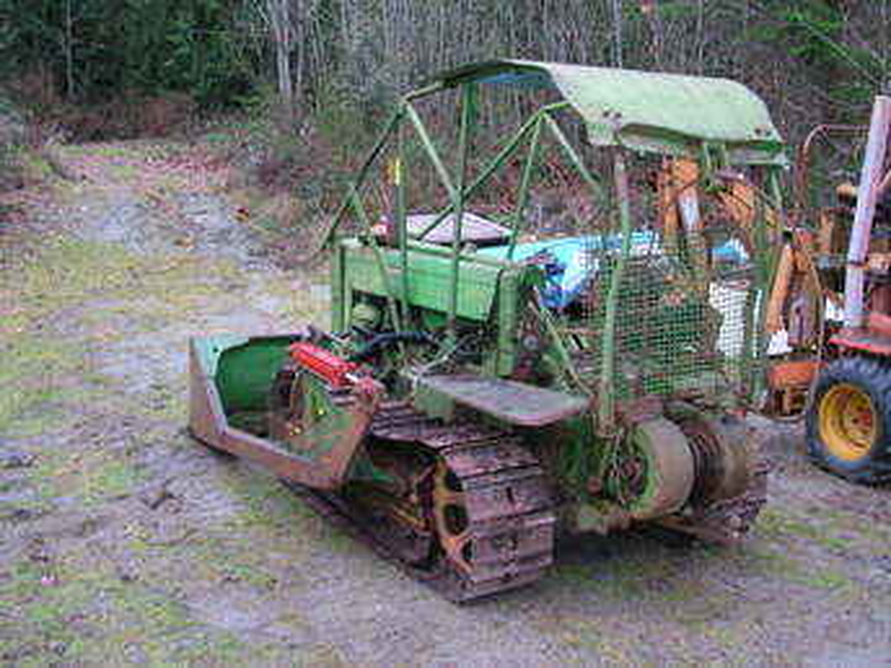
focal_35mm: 37
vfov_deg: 38.7
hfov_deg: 50.1
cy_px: 334
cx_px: 446
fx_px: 952
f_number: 2.7
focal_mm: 5.6
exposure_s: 1/60
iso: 305
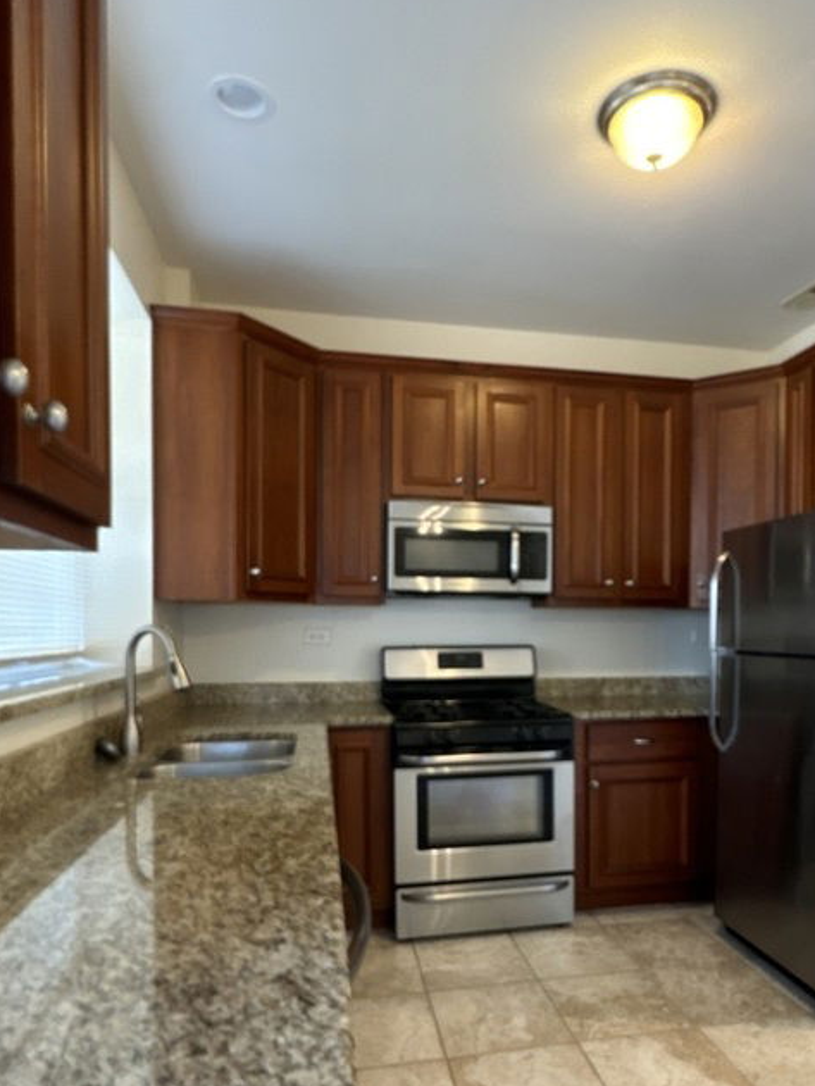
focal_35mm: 24
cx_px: 470
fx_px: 753
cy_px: 645
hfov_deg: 56.6
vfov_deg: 70.9
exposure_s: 1/60
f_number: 2.2
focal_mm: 2.22
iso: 250
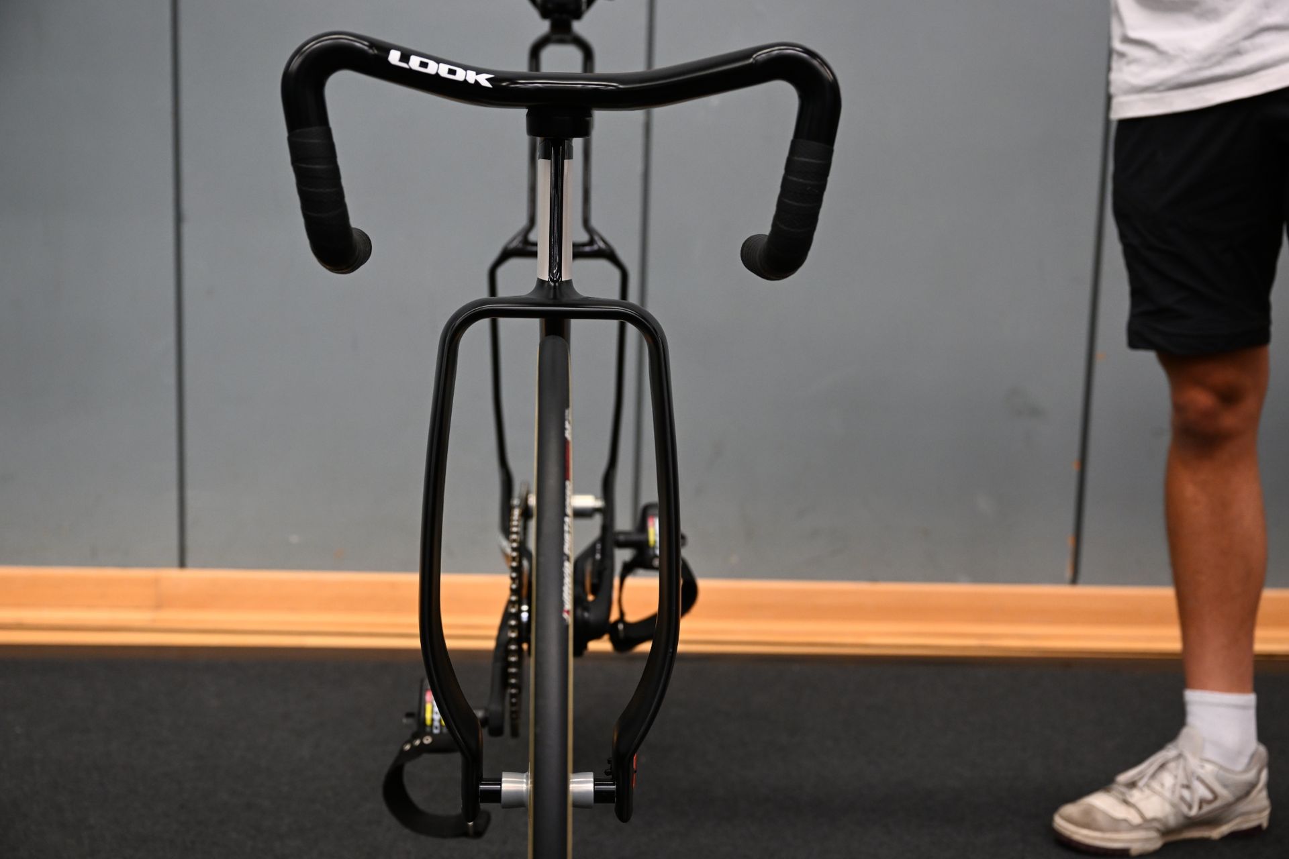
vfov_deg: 28.6
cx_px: 644
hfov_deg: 41.9
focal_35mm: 47
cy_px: 430
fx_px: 1683
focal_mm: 47
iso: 1250
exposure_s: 1/200
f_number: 4
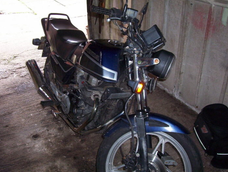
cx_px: 112
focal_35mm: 47
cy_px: 87
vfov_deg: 31.0
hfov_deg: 40.3
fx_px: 310
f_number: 2.73
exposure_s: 1/60
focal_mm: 5.77
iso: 140
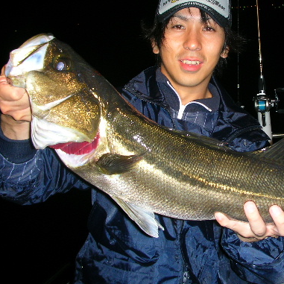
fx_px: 483
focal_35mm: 52
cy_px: 107
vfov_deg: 32.6
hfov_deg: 32.2
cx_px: 210
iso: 50
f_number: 3
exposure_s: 1/60.1
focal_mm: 5.8
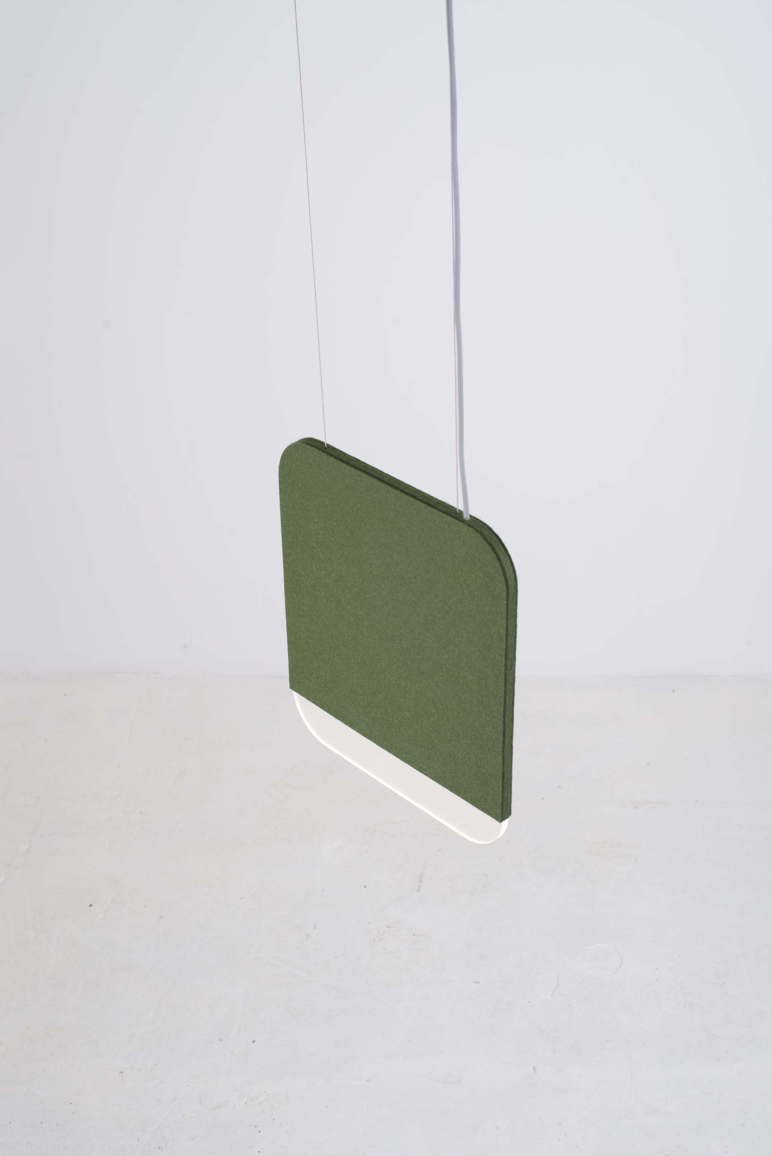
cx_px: 386
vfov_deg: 39.6
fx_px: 1606
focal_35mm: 50
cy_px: 578
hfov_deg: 27.0
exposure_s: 1/125
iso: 160
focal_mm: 50
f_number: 11
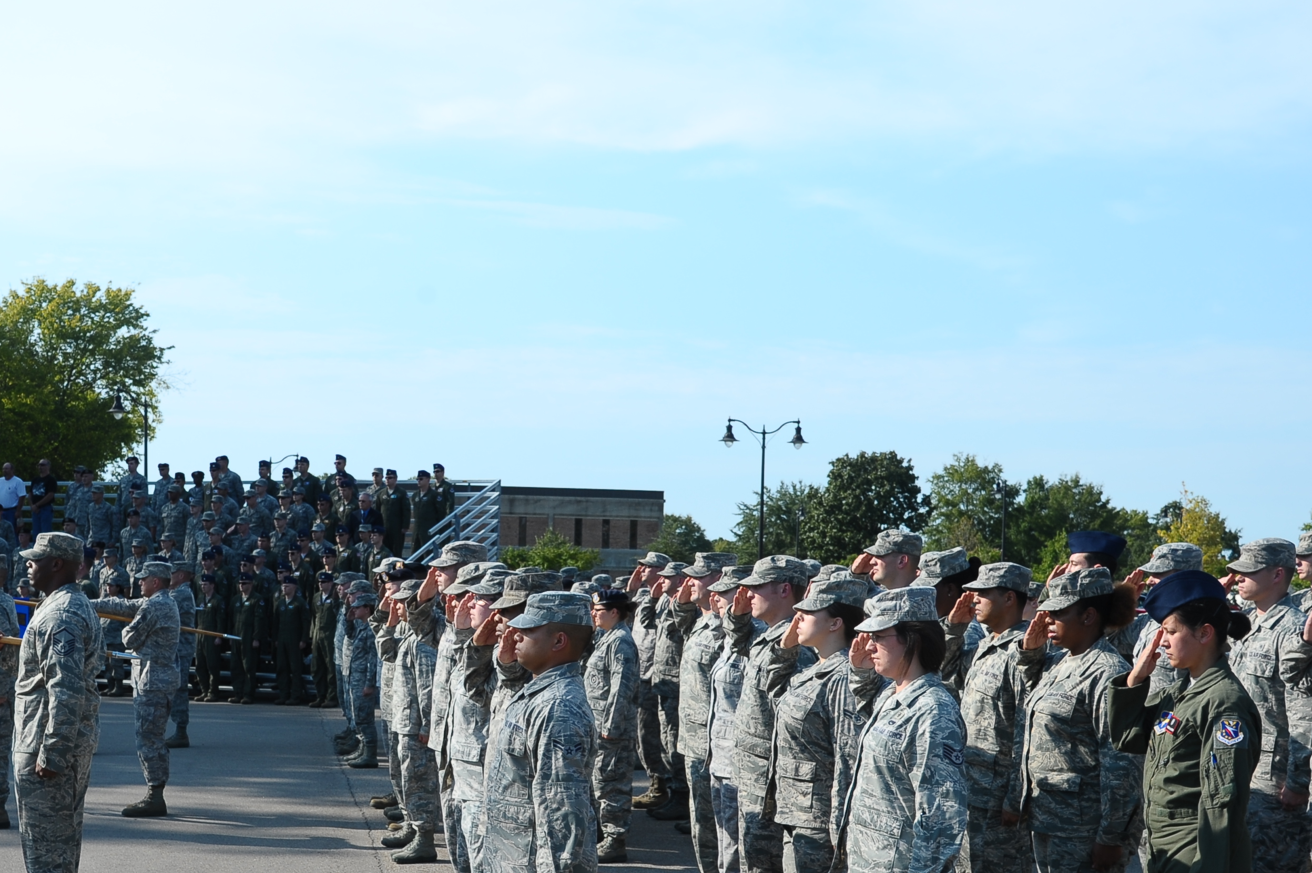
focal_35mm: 58
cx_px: 526
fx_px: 2112
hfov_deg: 34.4
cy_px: 651
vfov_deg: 23.1
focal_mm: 34
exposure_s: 1/250
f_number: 8
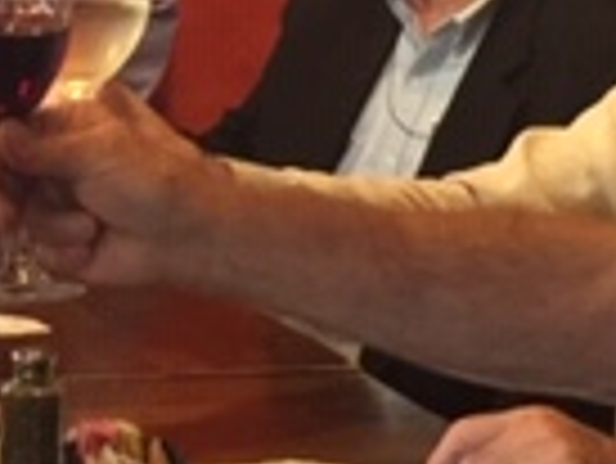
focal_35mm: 135
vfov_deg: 10.8
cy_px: -77
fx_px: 2404
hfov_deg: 14.6
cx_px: 333
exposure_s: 1/10
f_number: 2.2
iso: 125
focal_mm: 4.15
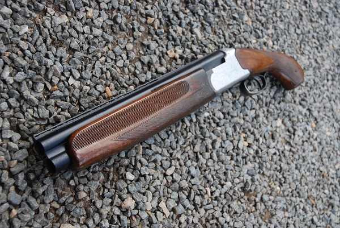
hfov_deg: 42.3
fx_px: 439
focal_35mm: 46
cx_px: 170
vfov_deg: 29.0
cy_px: 114
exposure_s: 1/125
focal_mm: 31
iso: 200
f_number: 5.6
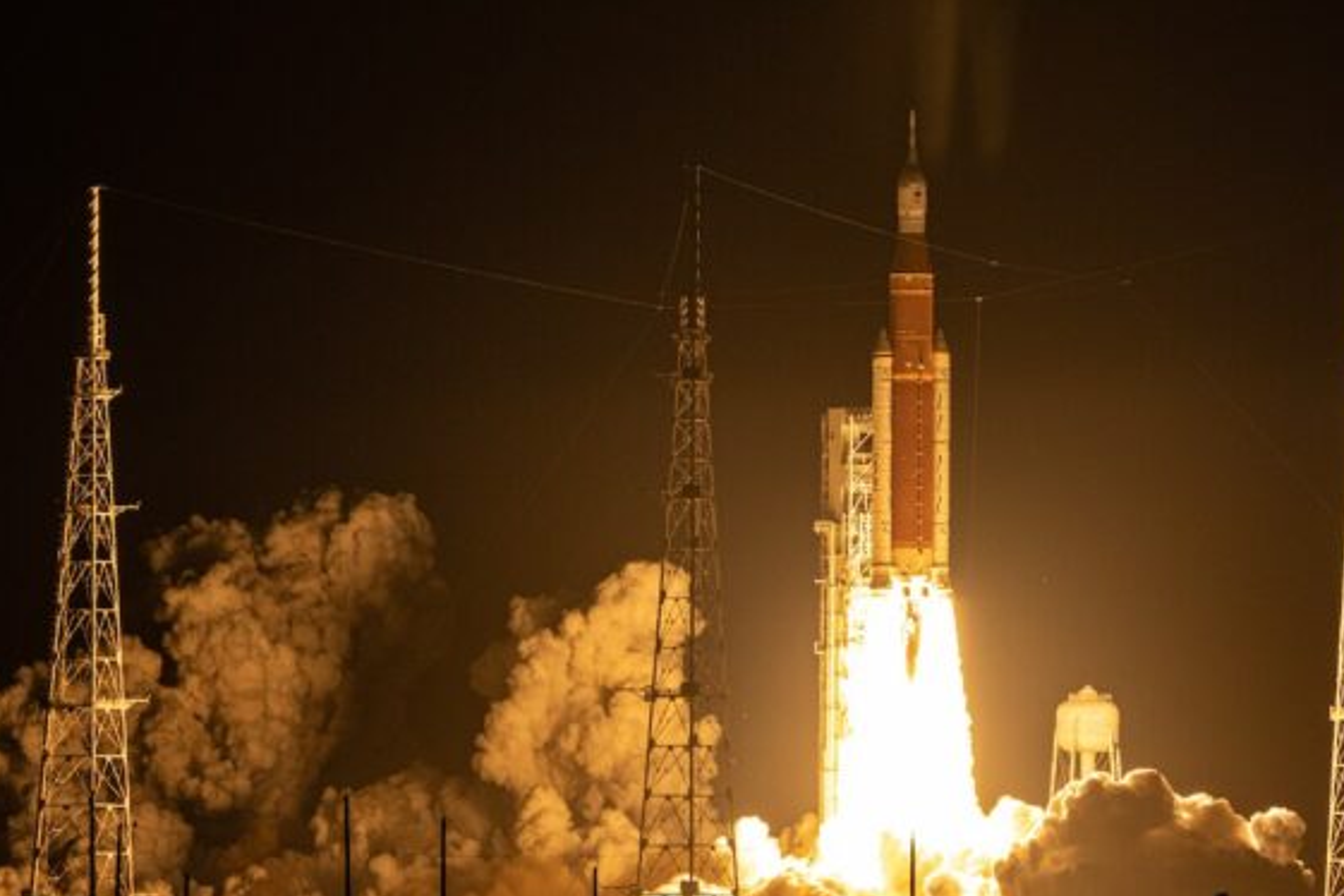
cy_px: 498
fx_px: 22548
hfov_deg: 3.4
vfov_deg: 2.3
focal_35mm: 604
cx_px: 759
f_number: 6.3
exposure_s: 1/1600
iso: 640
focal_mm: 500
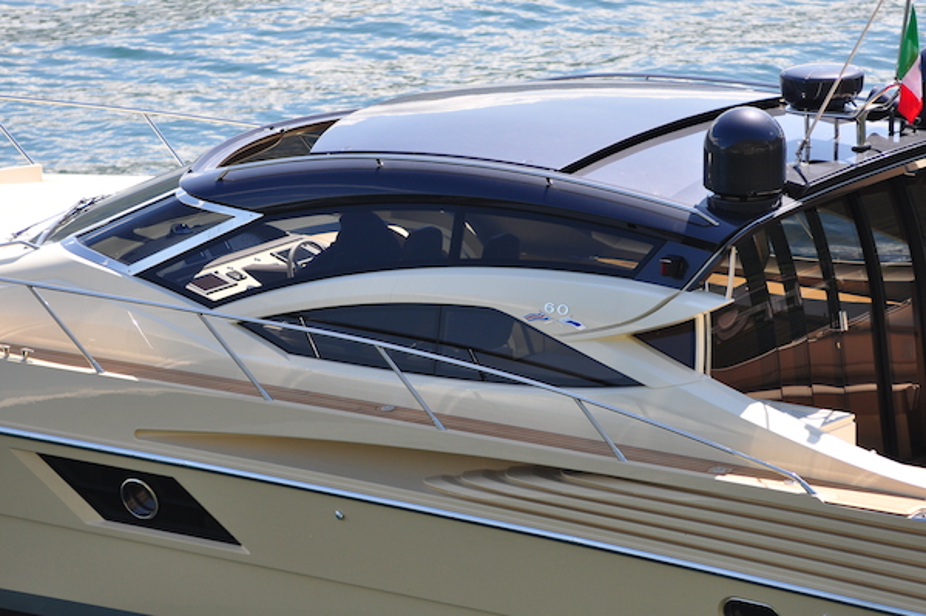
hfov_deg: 8.1
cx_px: 463
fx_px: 6554
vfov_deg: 5.4
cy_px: 308
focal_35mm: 255
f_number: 4.5
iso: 200
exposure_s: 1/1000
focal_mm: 170
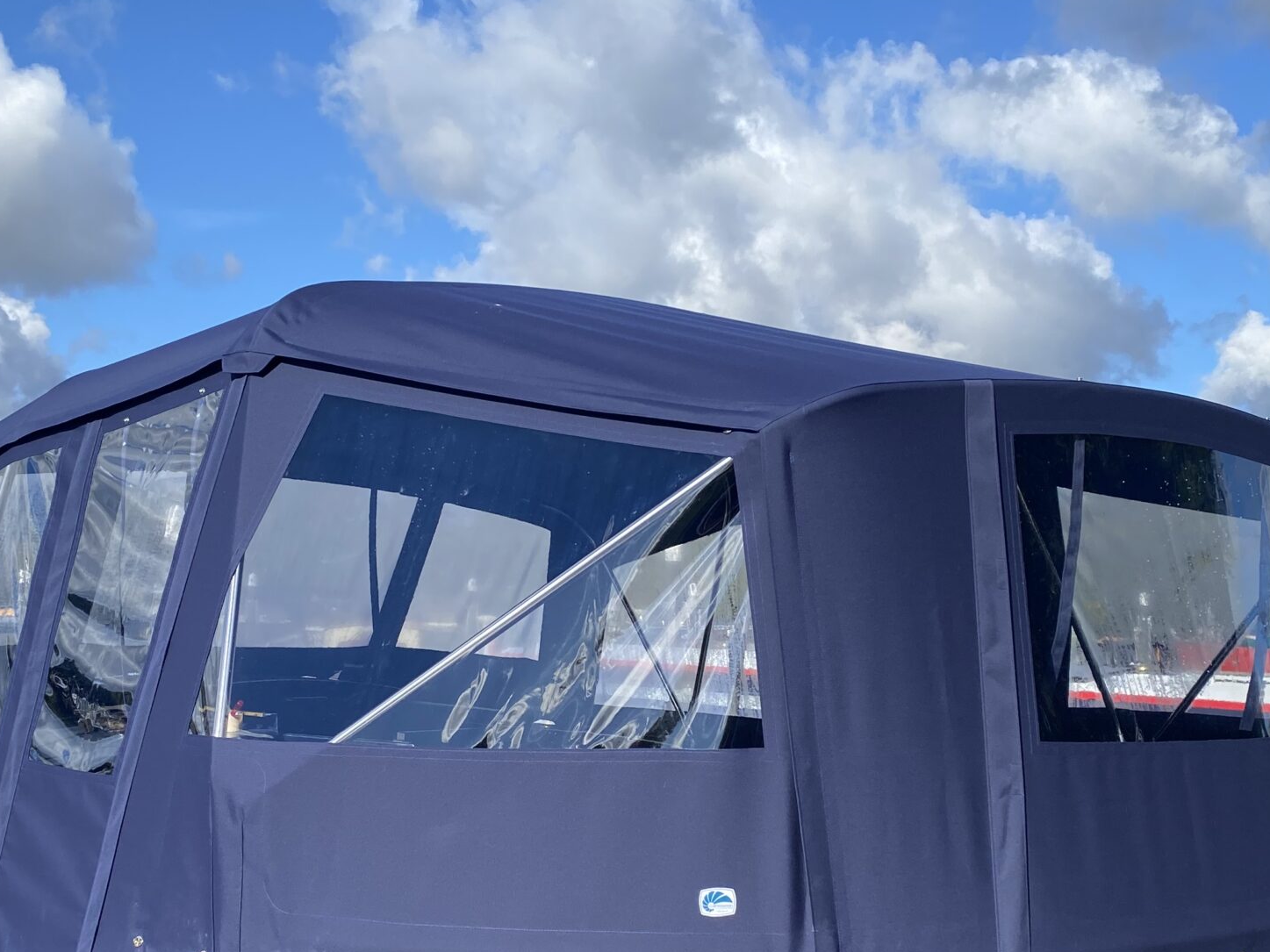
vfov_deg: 31.3
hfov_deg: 41.2
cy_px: 611
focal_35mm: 46
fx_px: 1688
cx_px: 607
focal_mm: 4.25
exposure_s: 1/2463
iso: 32
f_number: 1.8
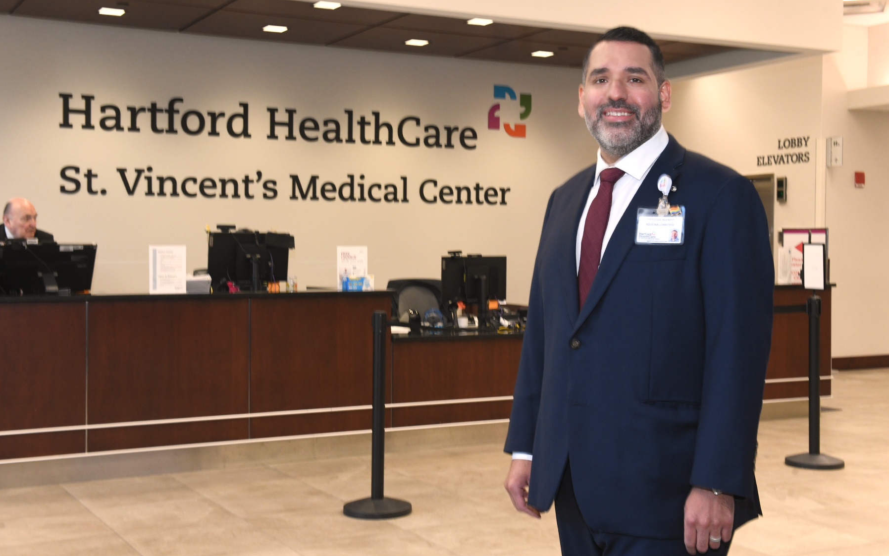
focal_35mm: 46
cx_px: 445
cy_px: 288
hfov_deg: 43.5
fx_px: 1115
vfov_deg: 28.0
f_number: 5.6
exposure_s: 1/30
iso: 1600
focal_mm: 45
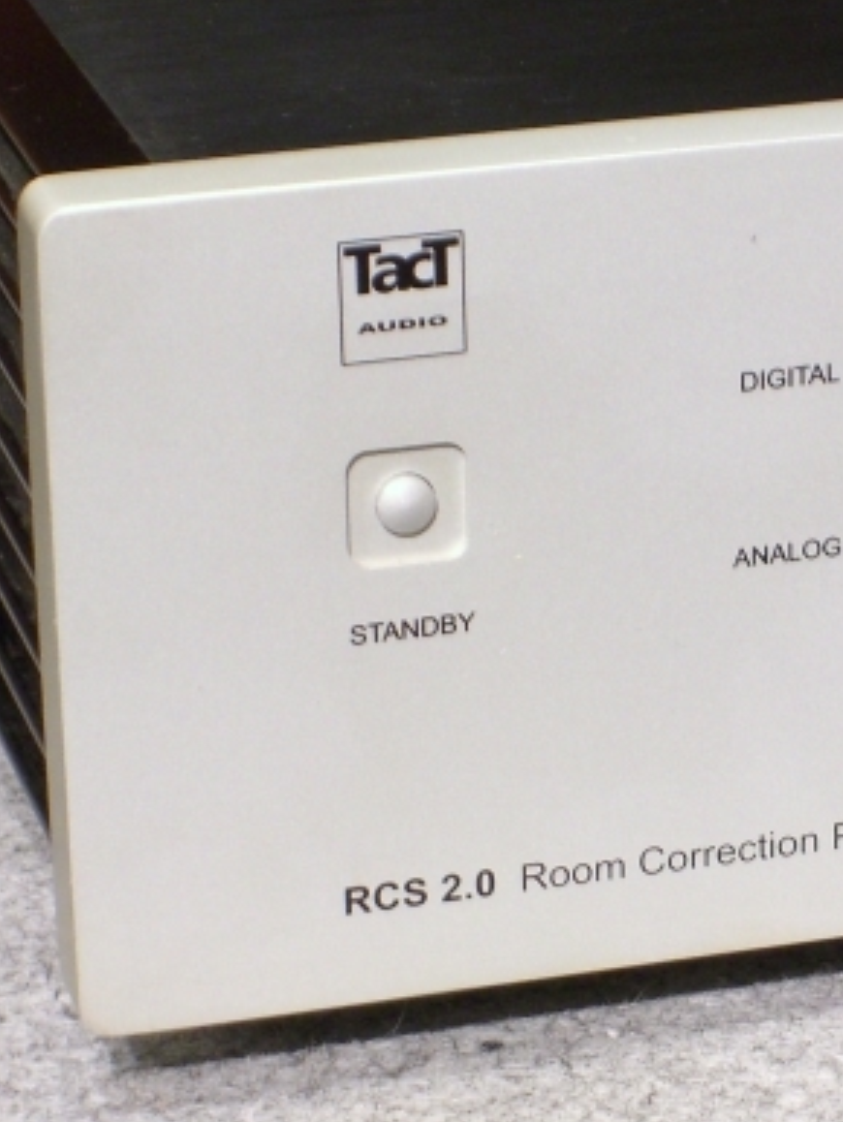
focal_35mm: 189
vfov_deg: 10.5
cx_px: 744
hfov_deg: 7.8
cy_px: 509
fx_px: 6130
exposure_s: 1/10
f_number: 5.1
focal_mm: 23.7
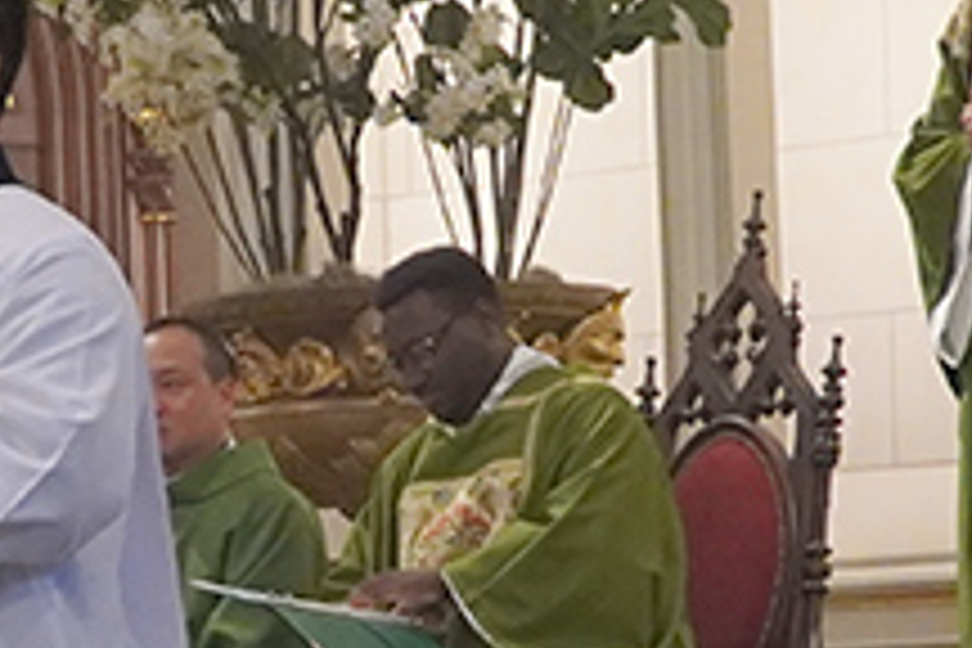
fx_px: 5637
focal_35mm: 209
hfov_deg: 9.8
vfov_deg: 6.6
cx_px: 274
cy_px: 261
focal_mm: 25
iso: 2000
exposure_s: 1/160
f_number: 4
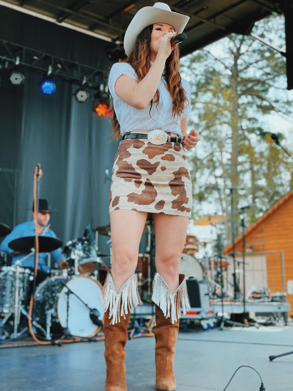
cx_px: 146
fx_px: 587
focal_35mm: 52
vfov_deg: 36.8
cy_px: 196
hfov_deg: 28.0
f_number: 2
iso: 25
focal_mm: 6
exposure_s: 1/304
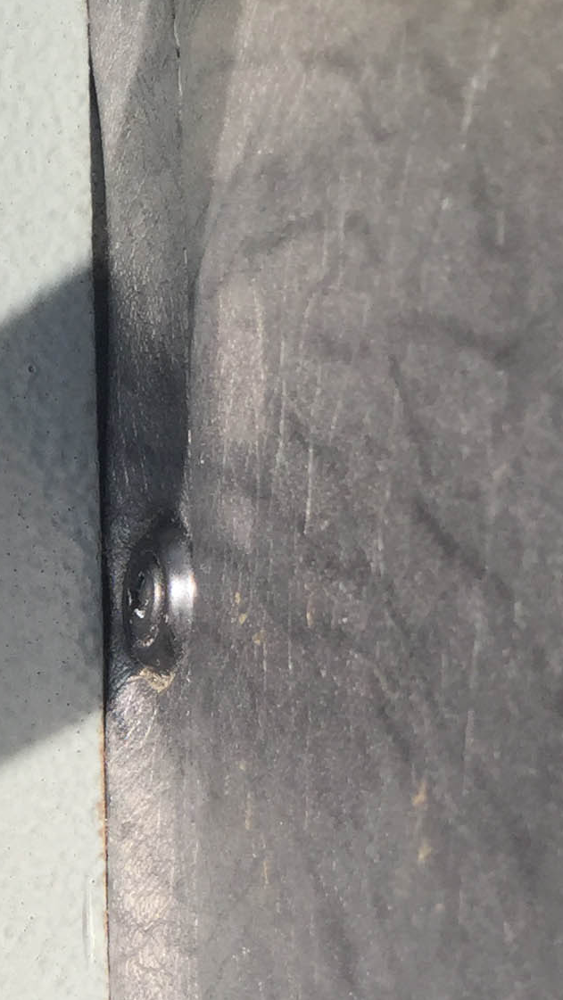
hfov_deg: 12.3
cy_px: 875
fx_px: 2440
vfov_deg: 22.7
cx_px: -361
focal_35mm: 92
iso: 32
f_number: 2.2
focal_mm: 4.15
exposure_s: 1/706
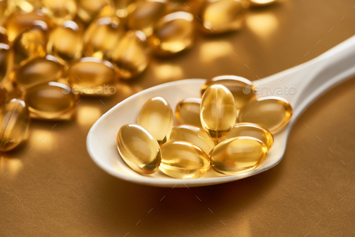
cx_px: 178
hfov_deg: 19.4
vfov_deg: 13.1
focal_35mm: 105
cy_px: 118
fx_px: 1036
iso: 100
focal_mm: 105
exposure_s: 1/160
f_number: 9
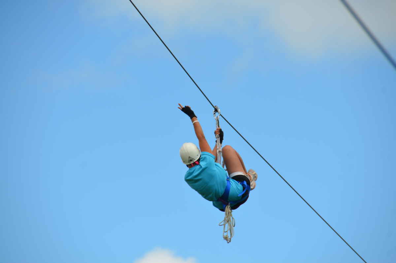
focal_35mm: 300
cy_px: 132
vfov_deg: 4.6
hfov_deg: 6.9
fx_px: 3293
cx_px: 198
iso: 200
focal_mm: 200
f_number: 6.3
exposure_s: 1/640
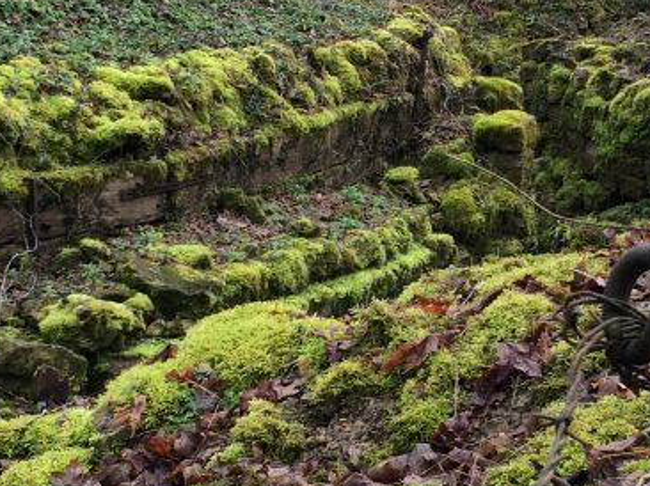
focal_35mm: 84
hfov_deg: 23.2
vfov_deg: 17.5
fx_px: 1576
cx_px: 433
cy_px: 280
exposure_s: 1/148
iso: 32
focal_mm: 4.12
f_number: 2.2
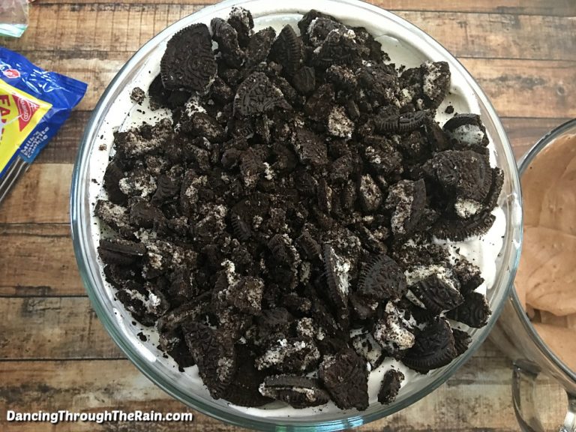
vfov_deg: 48.2
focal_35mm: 29
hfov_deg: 61.7
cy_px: 216
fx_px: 483
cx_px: 288
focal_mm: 4.15
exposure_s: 1/4
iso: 50
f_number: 2.2
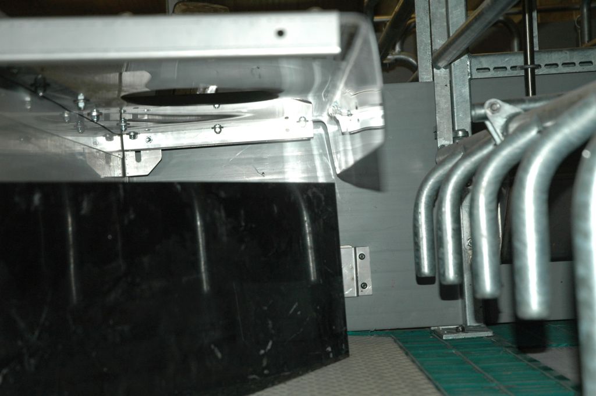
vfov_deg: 18.9
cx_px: 298
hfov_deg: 28.1
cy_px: 198
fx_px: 1191
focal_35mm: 72
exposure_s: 1/60
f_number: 4.5
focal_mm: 48
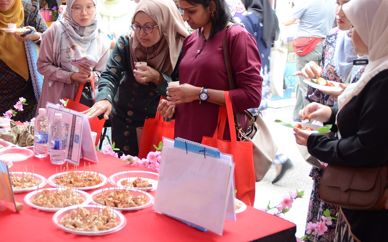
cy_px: 106
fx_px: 603
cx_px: 102
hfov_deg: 35.0
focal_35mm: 57
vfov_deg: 22.7
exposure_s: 1/50
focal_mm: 22
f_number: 4
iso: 1600
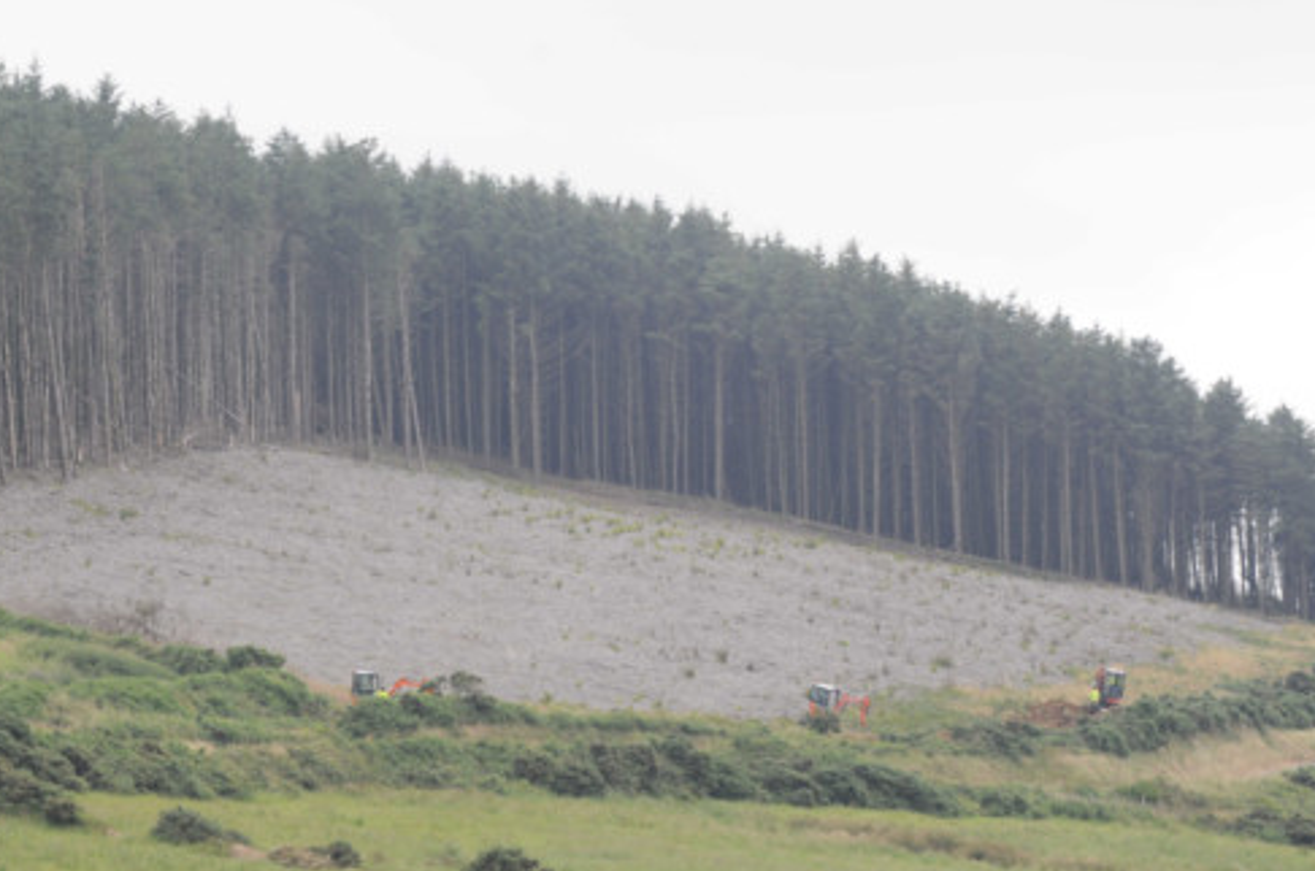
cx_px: 560
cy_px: 481
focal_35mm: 264
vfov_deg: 5.2
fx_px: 9624
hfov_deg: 7.8
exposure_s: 1/200
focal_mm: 150
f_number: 7.1
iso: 200
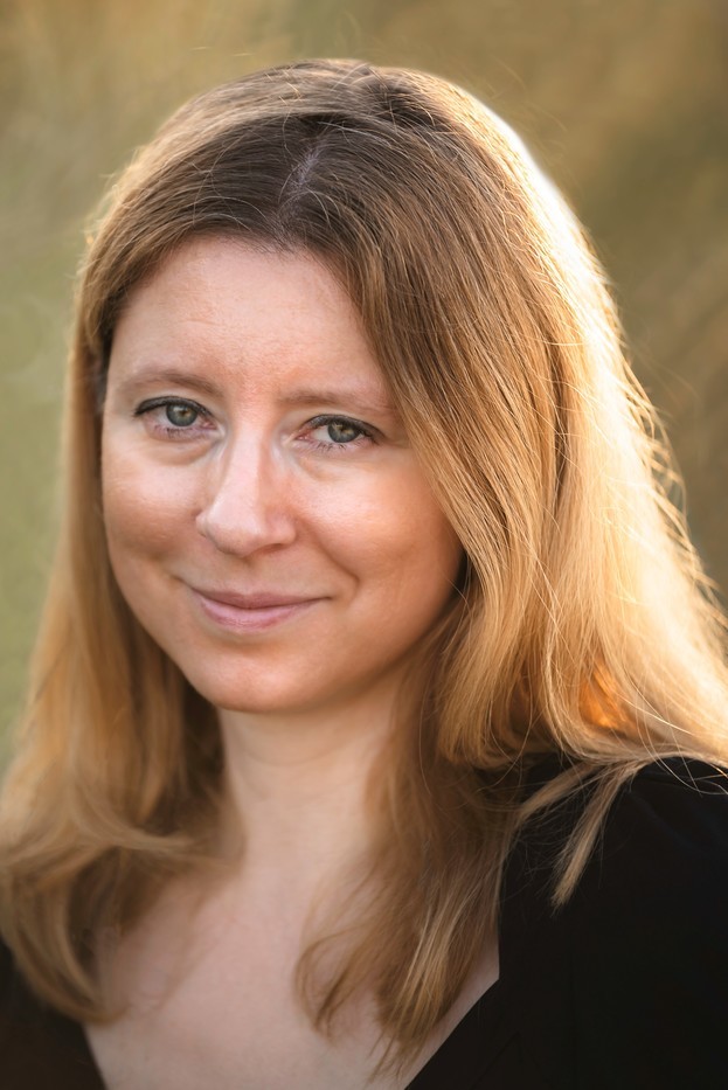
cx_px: 364
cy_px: 545
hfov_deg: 9.8
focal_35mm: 140
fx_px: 4242
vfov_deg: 14.6
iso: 160
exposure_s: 1/400
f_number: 2.8
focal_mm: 140
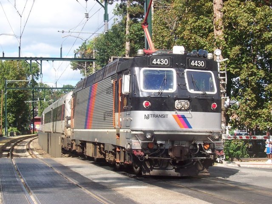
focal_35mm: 71
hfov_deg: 27.4
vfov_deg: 20.7
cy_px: 102
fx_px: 558
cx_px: 136
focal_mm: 10.8
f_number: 6.7
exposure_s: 1/250
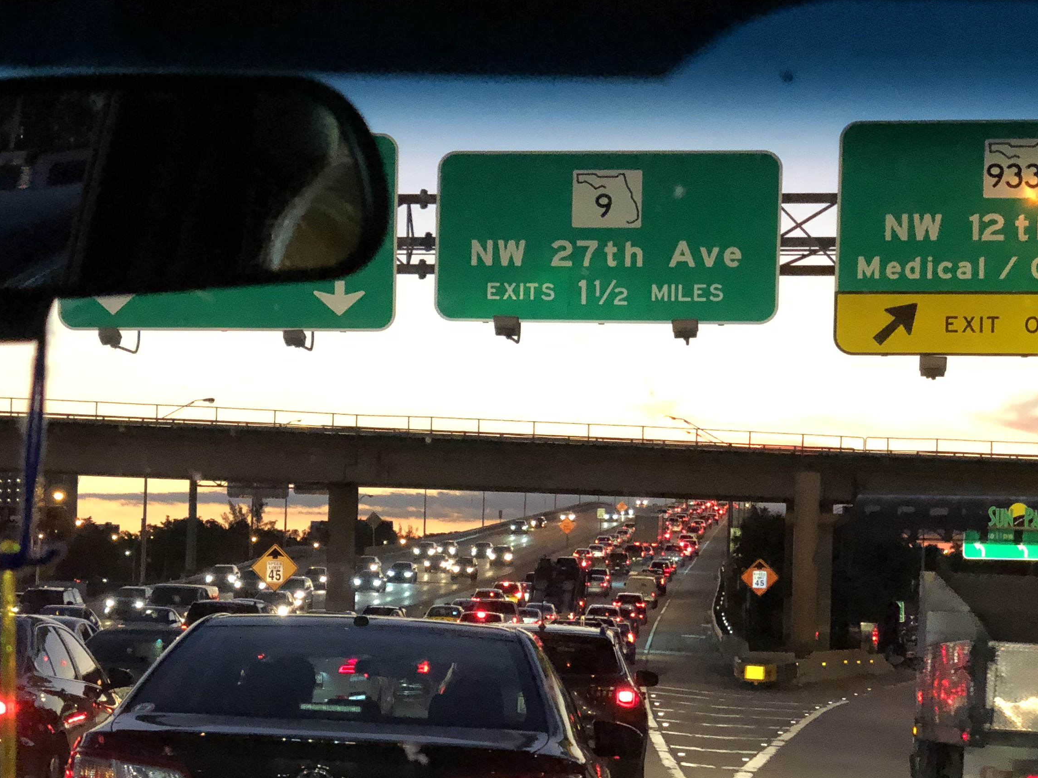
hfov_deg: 21.1
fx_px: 2759
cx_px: 268
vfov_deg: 16.0
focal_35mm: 92
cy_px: 585
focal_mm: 6
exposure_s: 1/24
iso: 160
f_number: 2.4
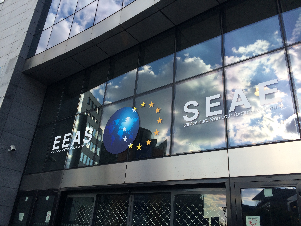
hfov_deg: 61.7
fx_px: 252
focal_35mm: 29
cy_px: 113
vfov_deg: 48.2
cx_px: 150
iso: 32
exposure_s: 1/1172
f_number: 2.2
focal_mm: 4.15
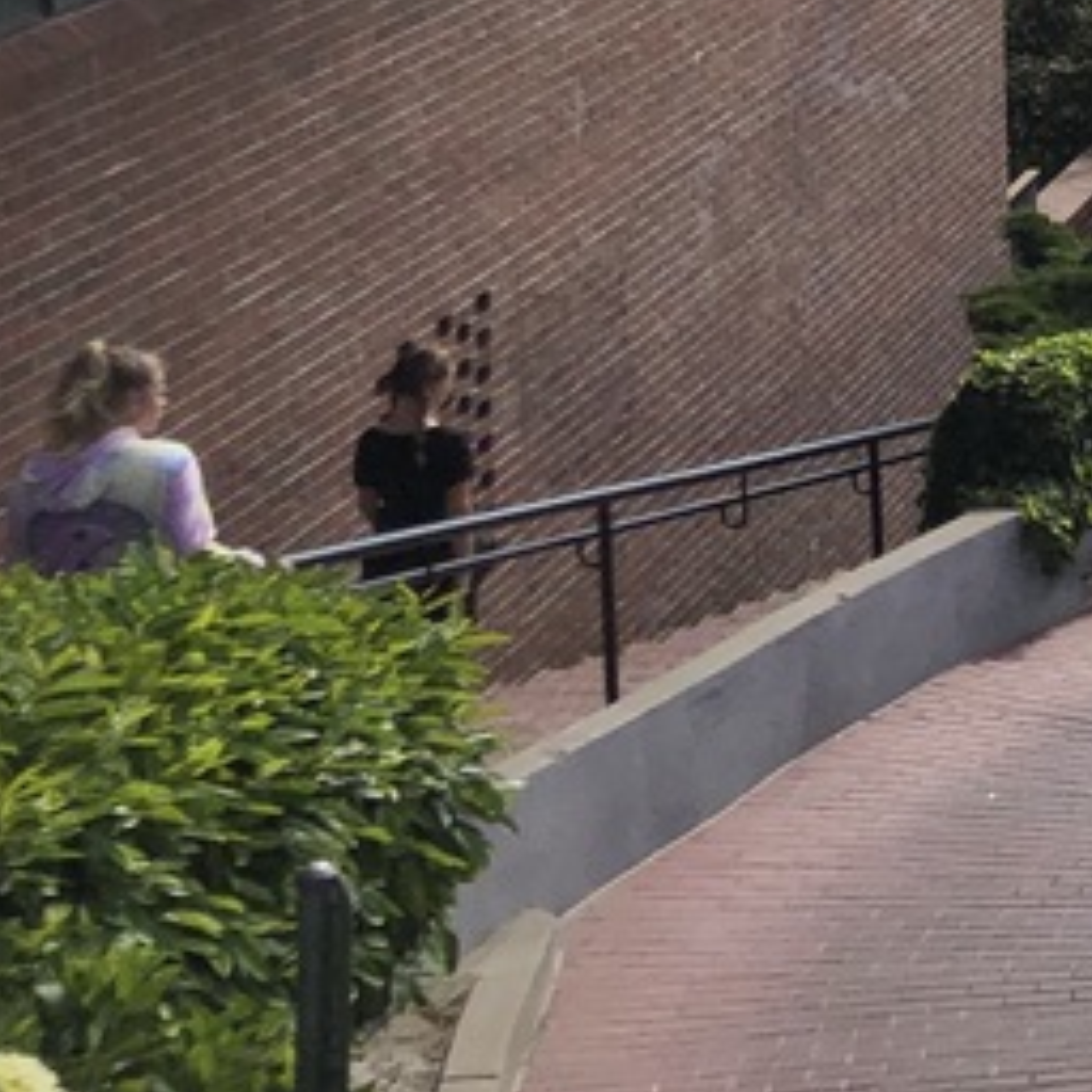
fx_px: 3533
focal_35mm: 99
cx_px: 2154
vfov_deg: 16.7
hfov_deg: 14.6
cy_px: -273
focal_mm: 4
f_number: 1.8
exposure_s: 1/3690
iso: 20
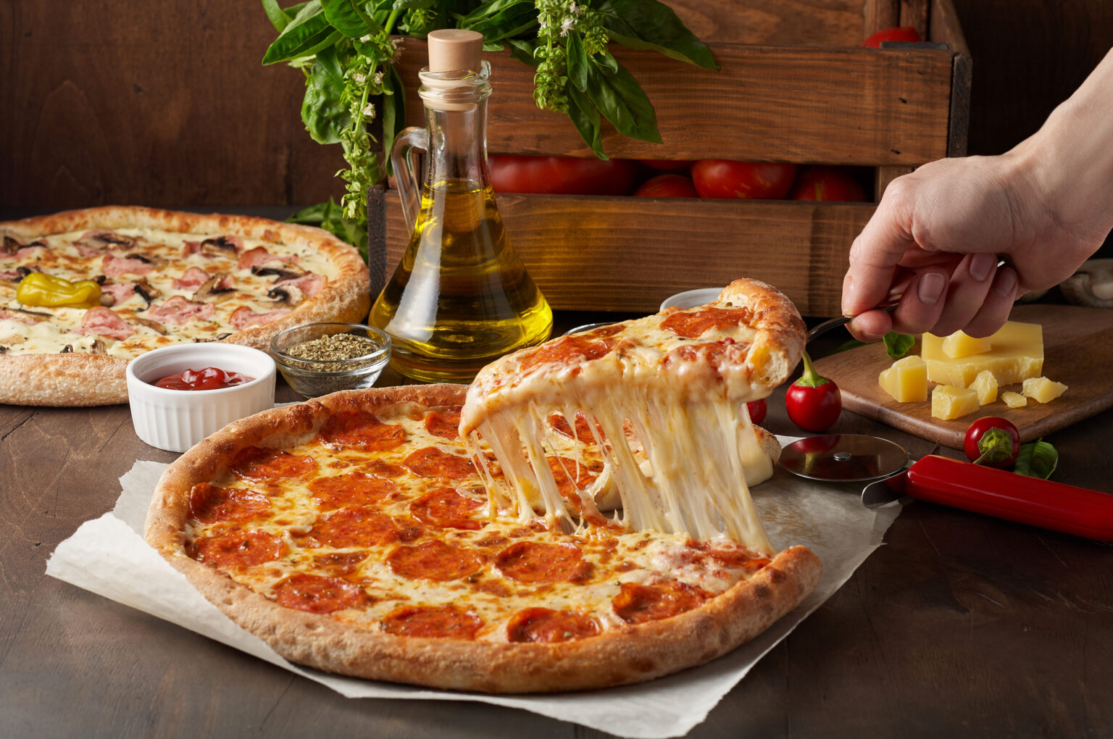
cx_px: 556
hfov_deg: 27.0
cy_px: 370
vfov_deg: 18.1
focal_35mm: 75
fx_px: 2316
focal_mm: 50
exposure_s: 1/125
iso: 200
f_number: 8
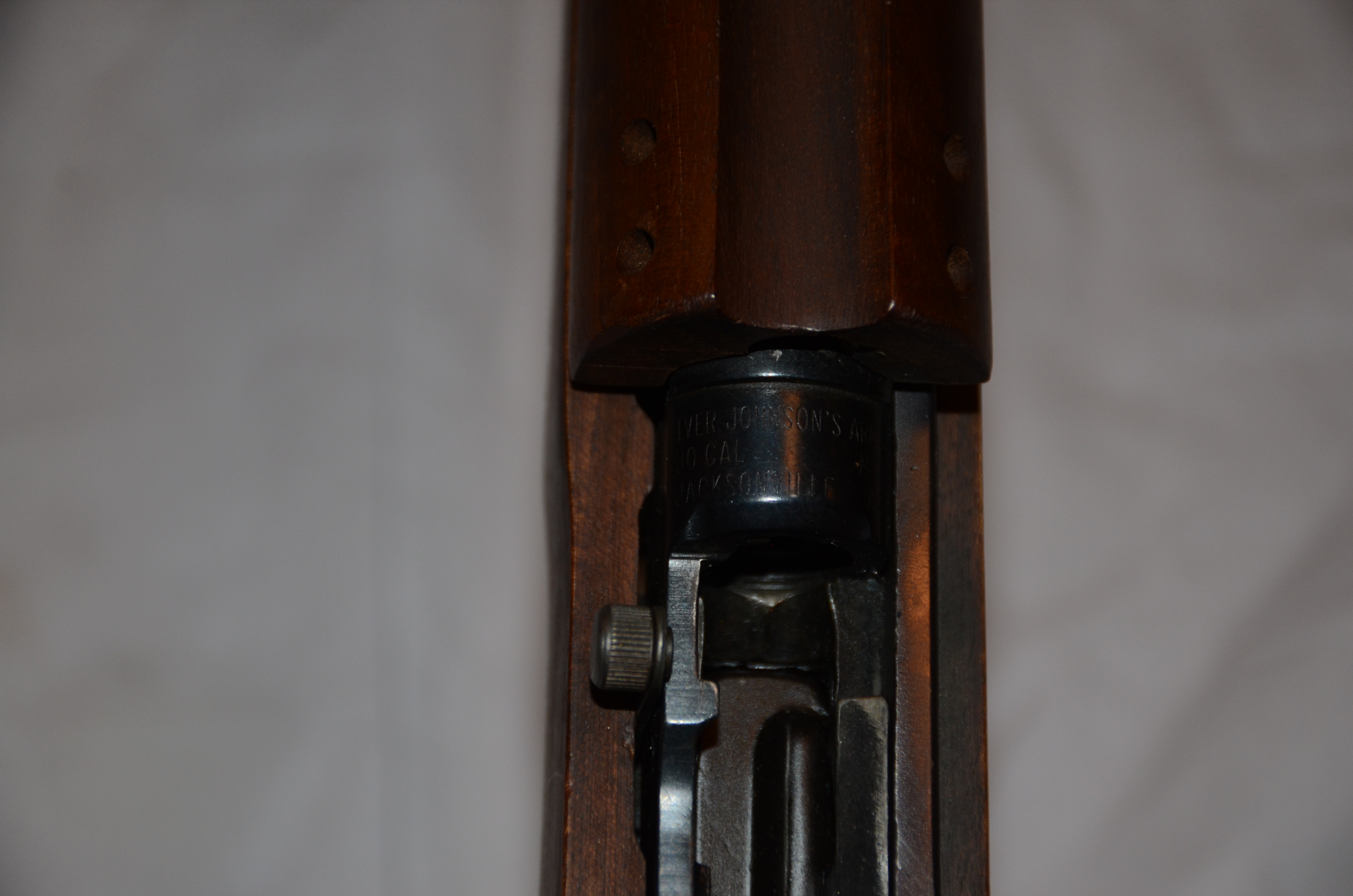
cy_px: 448
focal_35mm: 112
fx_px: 4219
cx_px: 676
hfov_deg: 18.2
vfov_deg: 12.1
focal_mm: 75
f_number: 5
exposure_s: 1/60
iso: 500
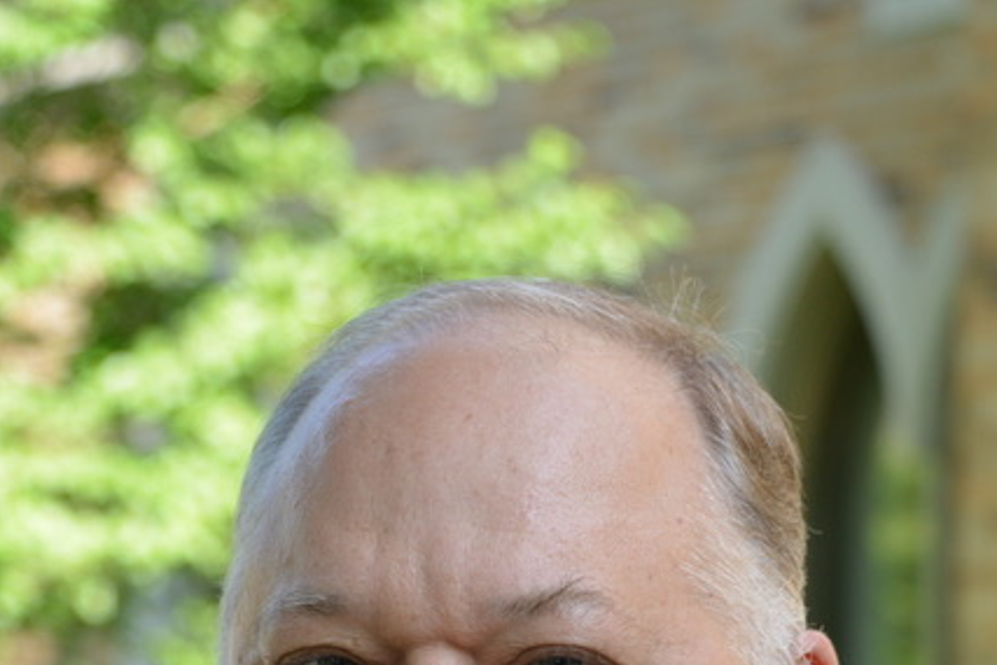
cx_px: 441
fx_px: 4792
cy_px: 788
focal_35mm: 173
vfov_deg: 7.9
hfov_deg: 11.9
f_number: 5
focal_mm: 68
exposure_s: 1/400
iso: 640
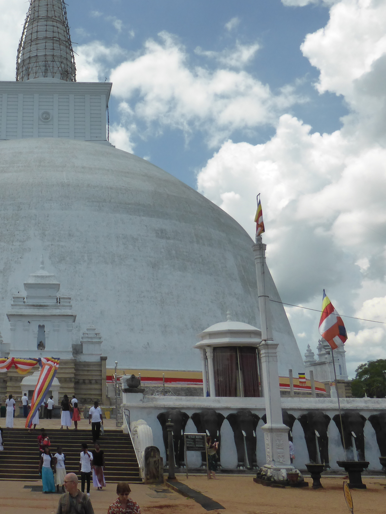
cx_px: 28
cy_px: 231
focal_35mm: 40
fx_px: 595
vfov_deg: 46.7
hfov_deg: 33.7
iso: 160
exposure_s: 1/1600
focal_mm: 4.3
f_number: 3.5
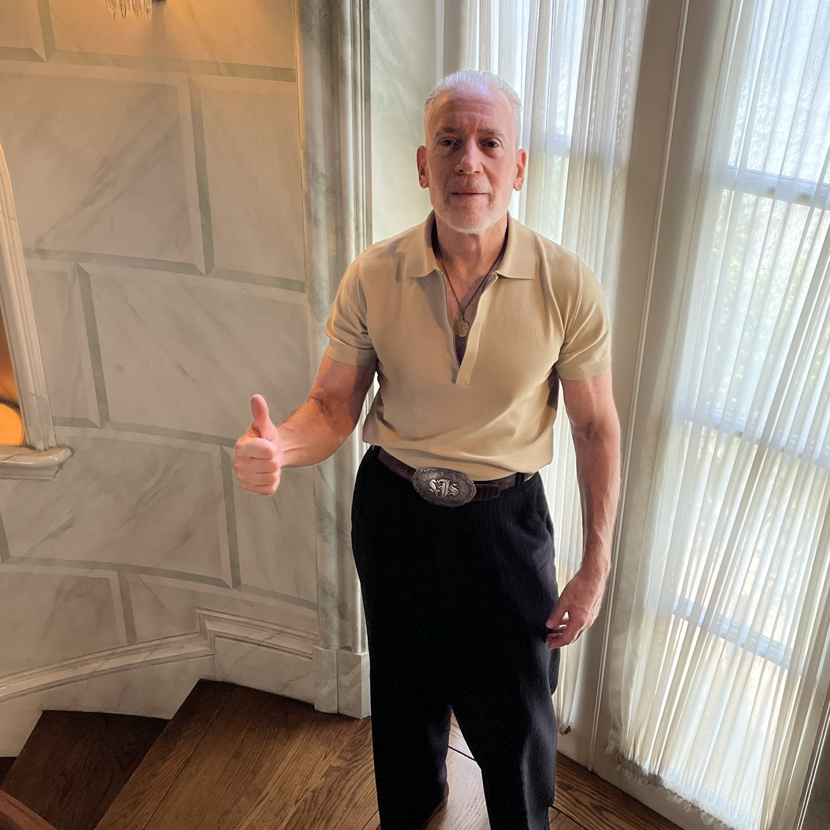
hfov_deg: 46.0
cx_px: 455
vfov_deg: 46.0
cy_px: 396
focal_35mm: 36
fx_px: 977
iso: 125
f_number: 1.6
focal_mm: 5.1
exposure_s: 1/120
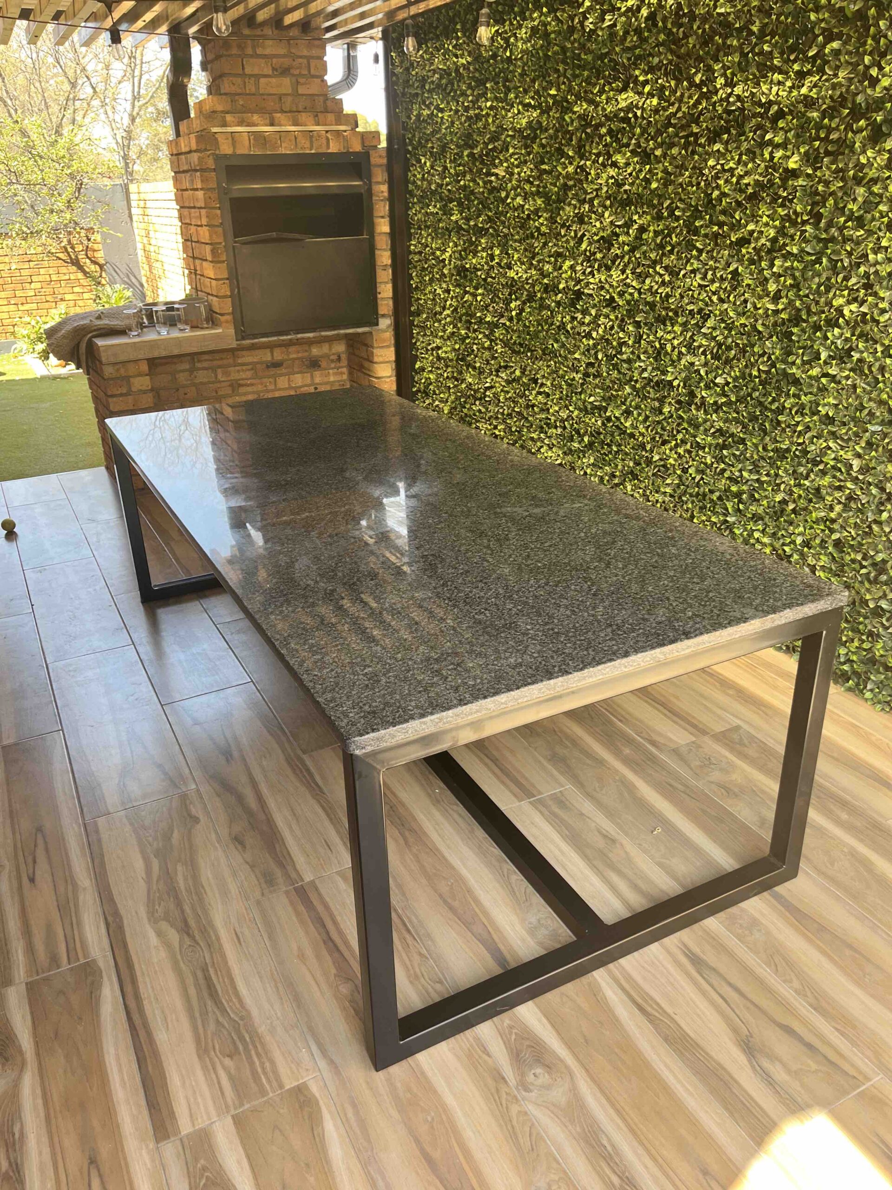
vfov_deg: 67.3
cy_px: 595
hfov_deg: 53.1
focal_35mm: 26
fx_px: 893
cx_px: 446
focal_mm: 5.1
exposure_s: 1/122
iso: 50
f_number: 1.6
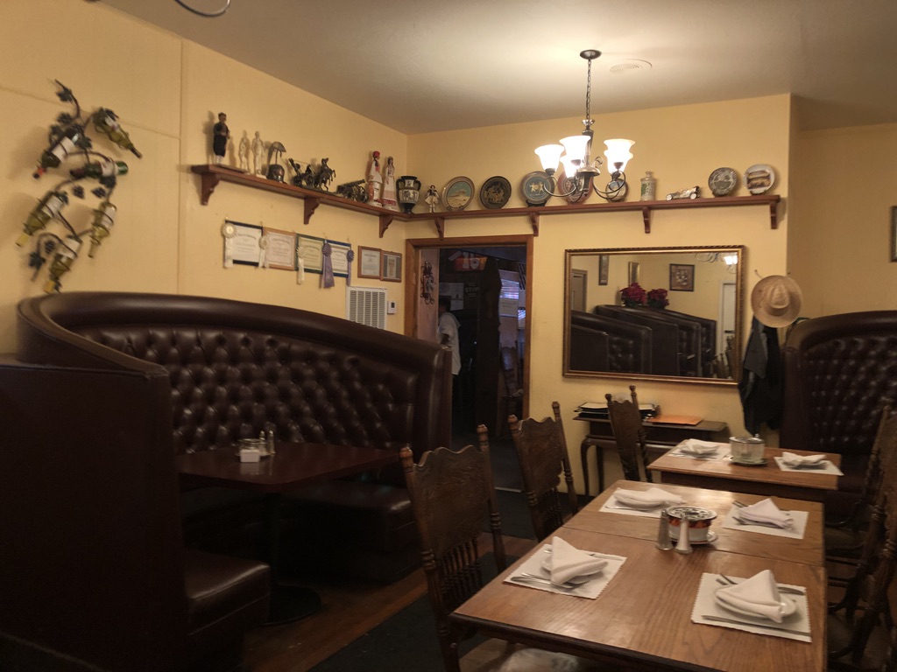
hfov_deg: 63.4
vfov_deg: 49.7
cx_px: 448
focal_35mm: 28
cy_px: 336
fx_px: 726
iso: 400
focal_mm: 4
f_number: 1.8
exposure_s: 1/30
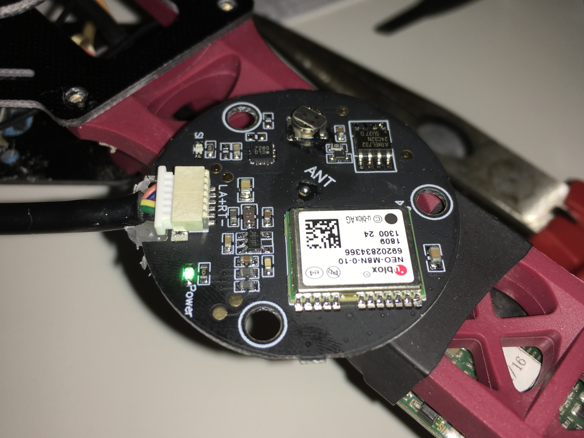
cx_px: 299
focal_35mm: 33
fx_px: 557
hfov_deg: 55.3
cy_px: 193
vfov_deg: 42.9
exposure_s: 1/305
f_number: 2.2
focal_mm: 4.15
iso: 25
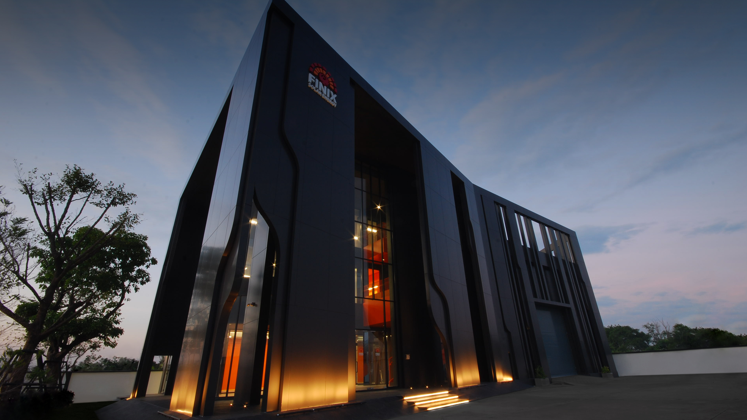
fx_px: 317
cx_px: 379
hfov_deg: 99.4
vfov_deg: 67.1
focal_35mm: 16
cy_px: 217
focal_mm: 10
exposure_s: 5
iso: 100
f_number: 22
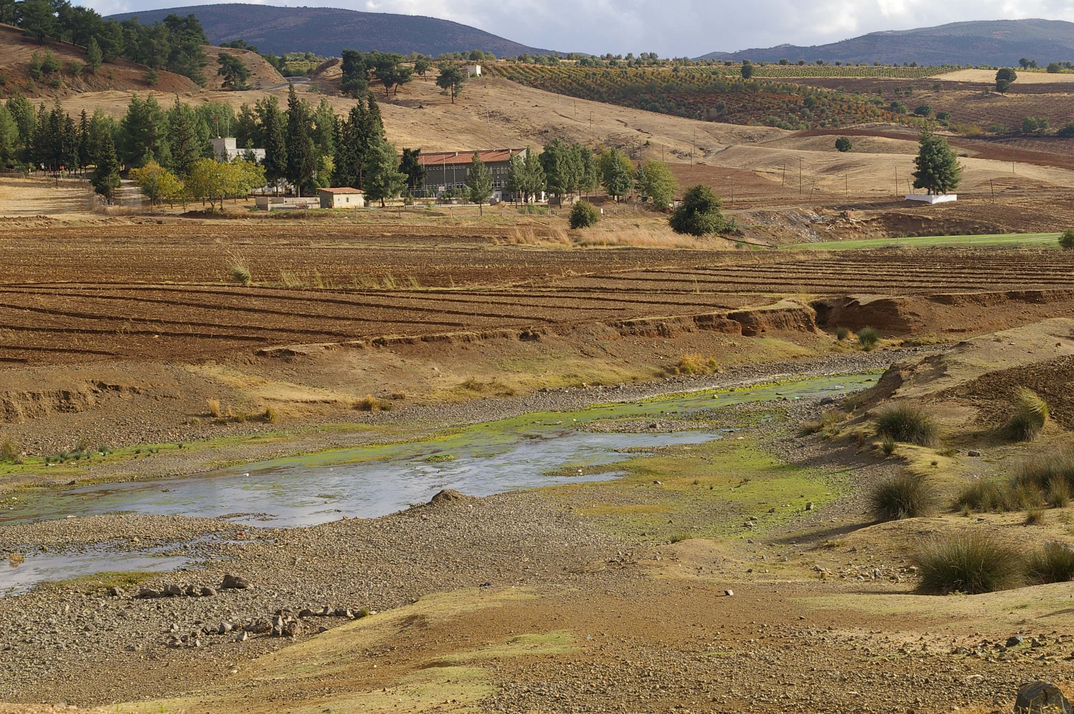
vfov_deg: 18.1
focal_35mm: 75
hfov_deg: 27.0
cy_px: 357
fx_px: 2235
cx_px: 537
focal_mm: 50
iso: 200
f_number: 9.5
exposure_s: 1/250
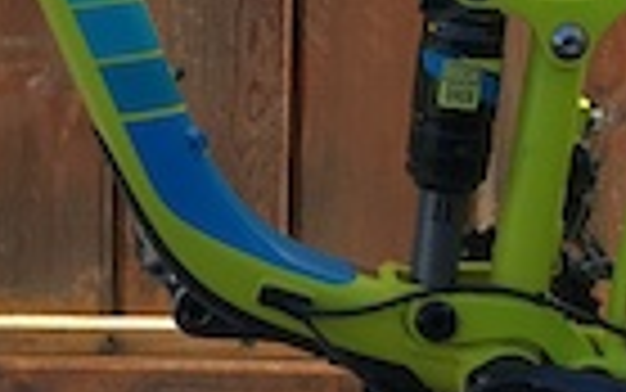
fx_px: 3021
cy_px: 5
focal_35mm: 177
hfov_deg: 11.8
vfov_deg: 7.4
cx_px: 185
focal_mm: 4.15
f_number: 2.2
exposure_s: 1/348
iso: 25
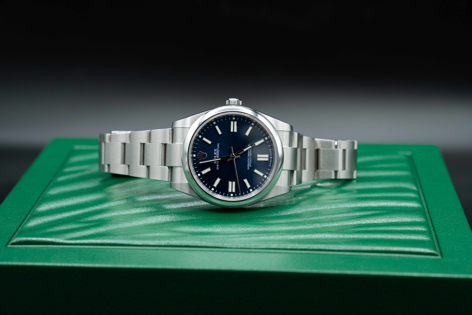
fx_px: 918
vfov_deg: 19.5
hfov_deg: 28.8
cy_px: 158
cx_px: 236
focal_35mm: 70
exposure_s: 1/500
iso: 2000
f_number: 6.3
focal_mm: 70
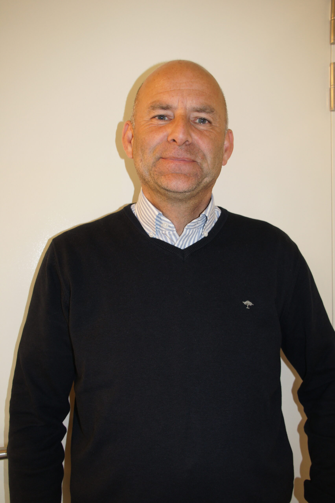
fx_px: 545
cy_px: 252
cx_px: 168
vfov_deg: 49.6
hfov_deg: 34.2
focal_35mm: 39
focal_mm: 26
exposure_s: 1/60
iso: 400
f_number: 4
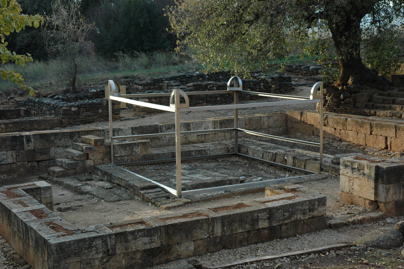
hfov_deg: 33.4
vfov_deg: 22.6
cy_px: 134
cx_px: 202
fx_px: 673
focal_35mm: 60
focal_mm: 40
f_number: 7.1
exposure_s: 1/200
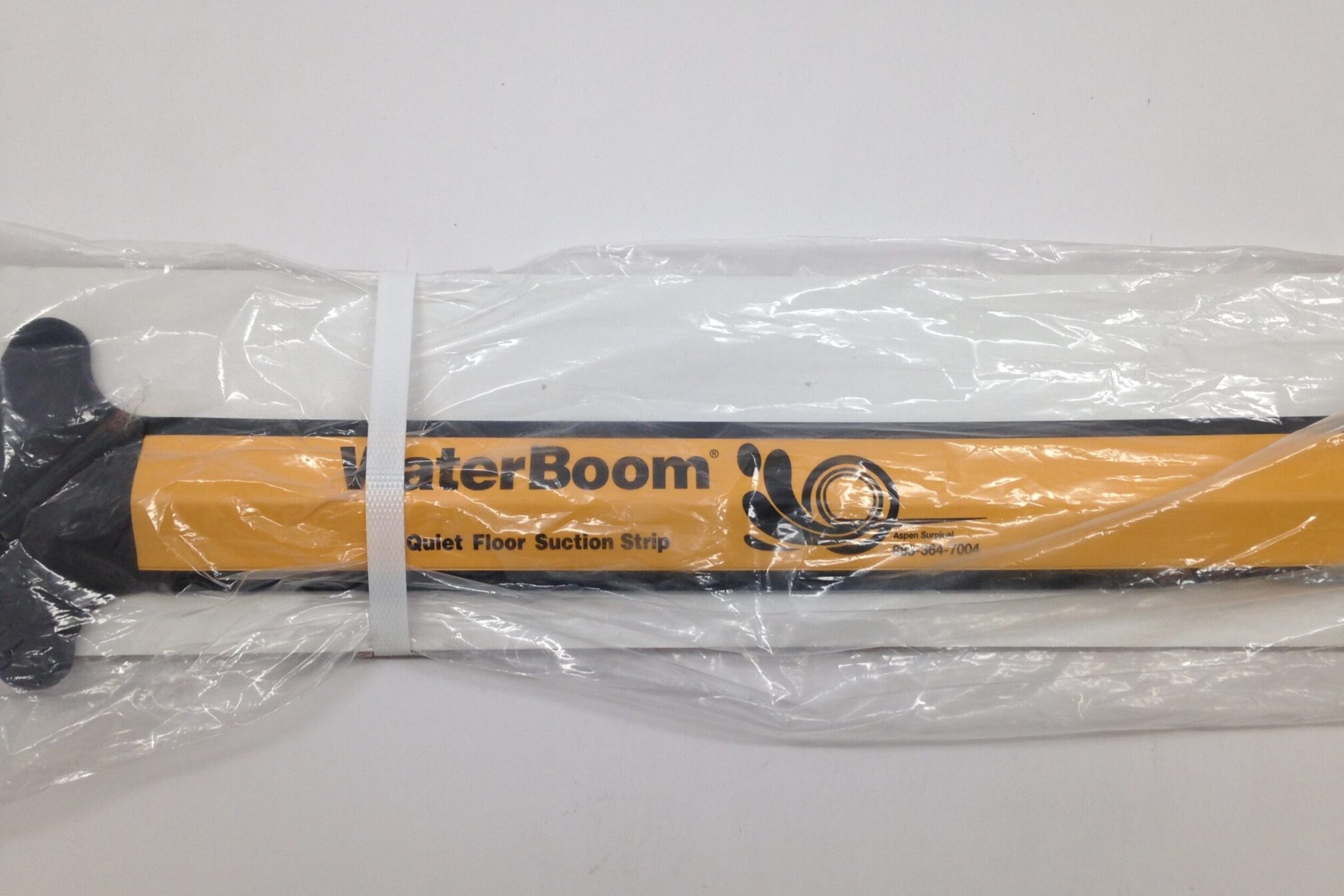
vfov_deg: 37.8
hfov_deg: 54.4
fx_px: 1307
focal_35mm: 35
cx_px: 684
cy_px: 495
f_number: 2.4
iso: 50
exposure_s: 1/60
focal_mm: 4.12
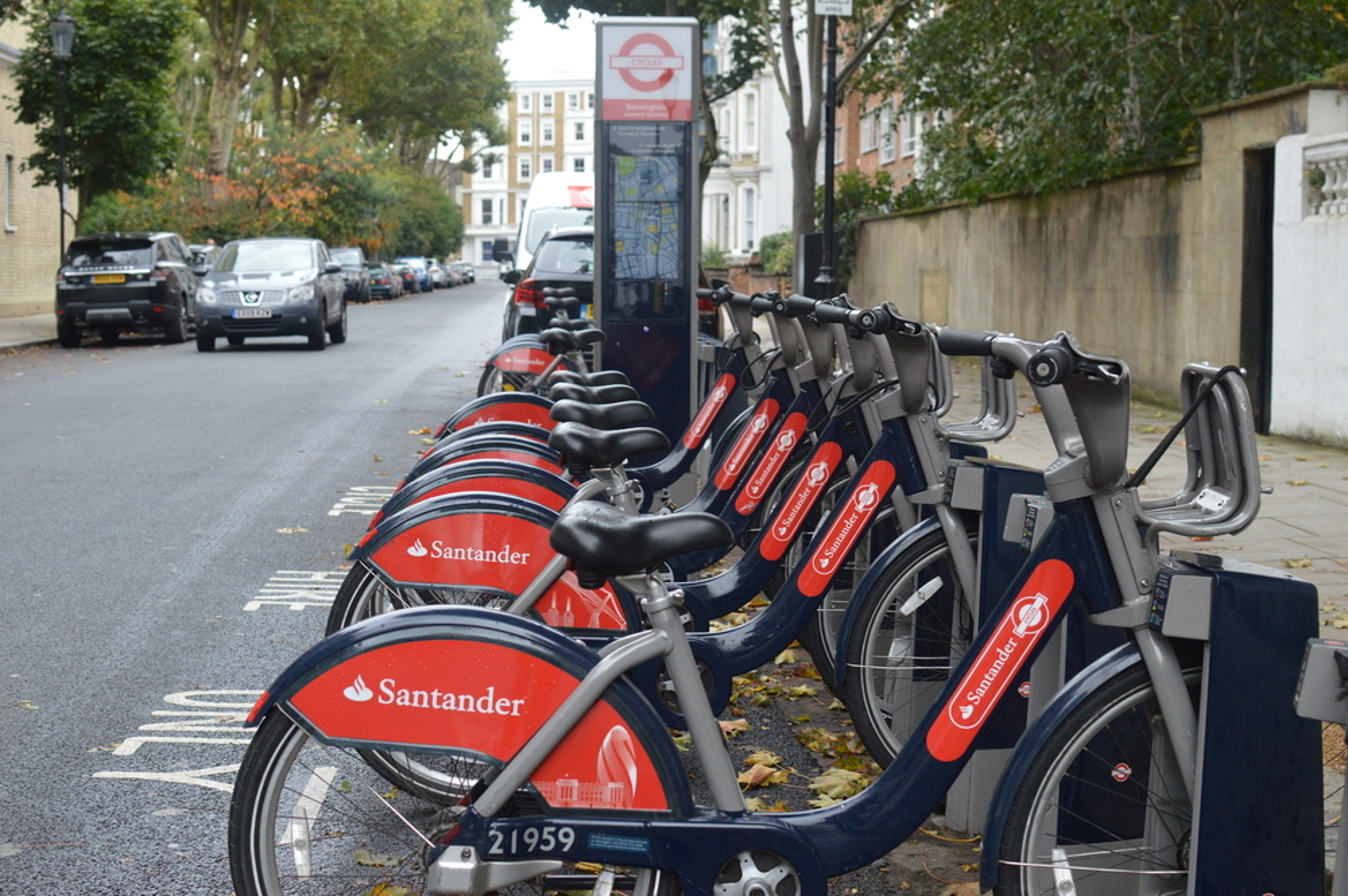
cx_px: 674
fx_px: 1964
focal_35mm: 52
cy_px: 448
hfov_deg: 37.9
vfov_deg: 25.7
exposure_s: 1/200
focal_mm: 35
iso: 800
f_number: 5
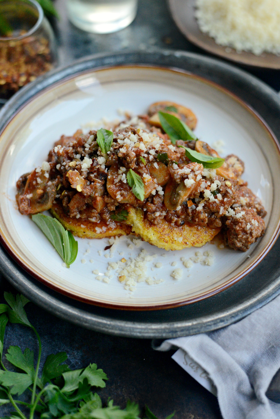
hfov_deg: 27.0
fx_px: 583
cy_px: 210
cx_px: 140
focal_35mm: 50
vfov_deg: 39.6
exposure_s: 1/1250
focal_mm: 50
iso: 3200
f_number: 3.2
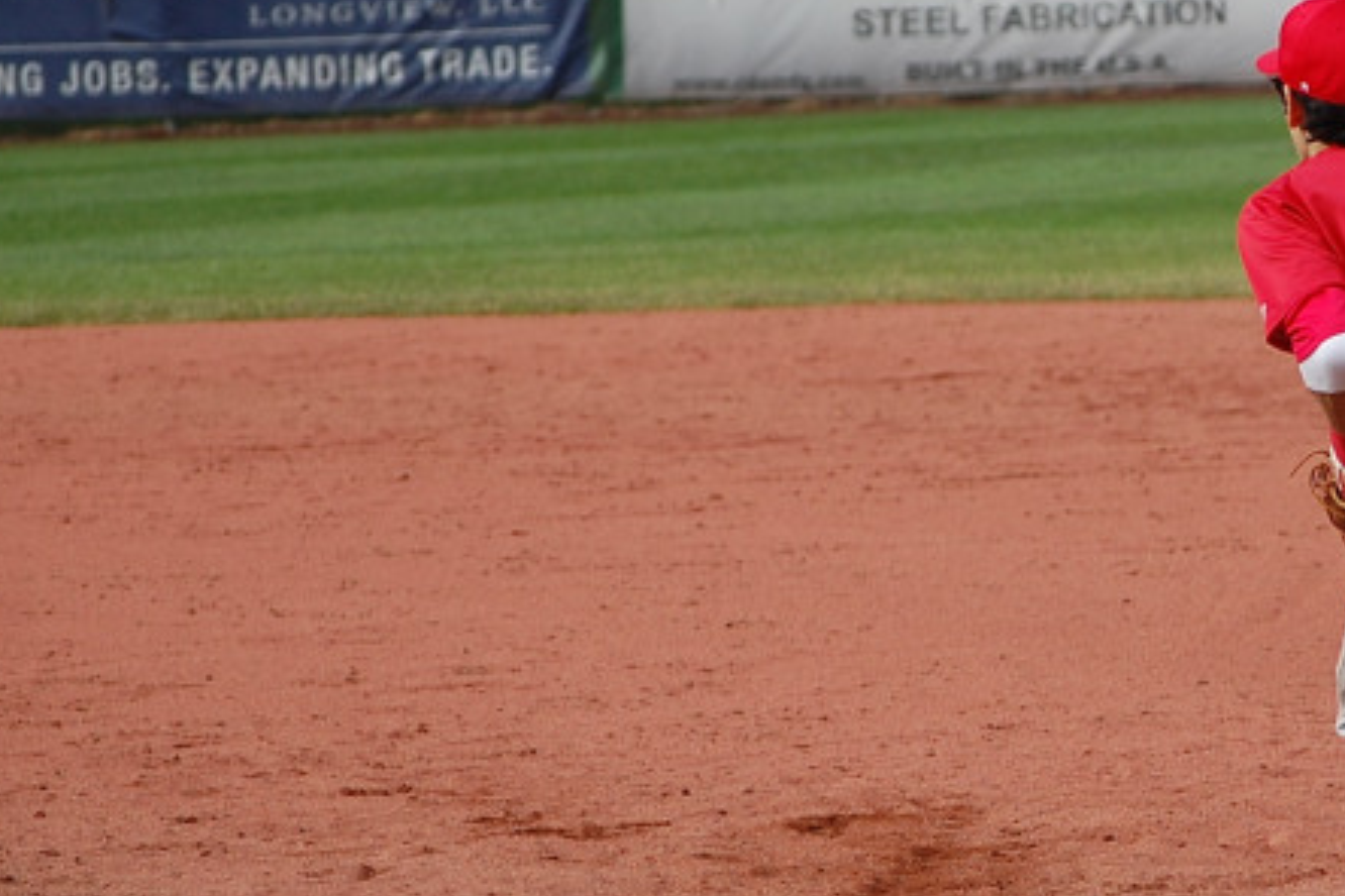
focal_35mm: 405
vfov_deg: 3.4
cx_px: 1433
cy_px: 436
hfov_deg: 5.1
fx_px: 15130
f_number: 4.5
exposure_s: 1/1000
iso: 200
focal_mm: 100
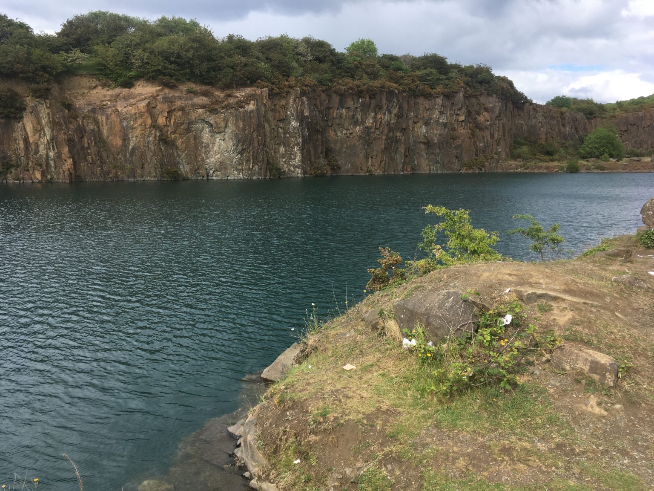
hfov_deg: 61.7
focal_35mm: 29
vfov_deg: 48.2
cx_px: 327
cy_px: 246
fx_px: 548
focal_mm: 4.15
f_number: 2.2
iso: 25
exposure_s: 1/845
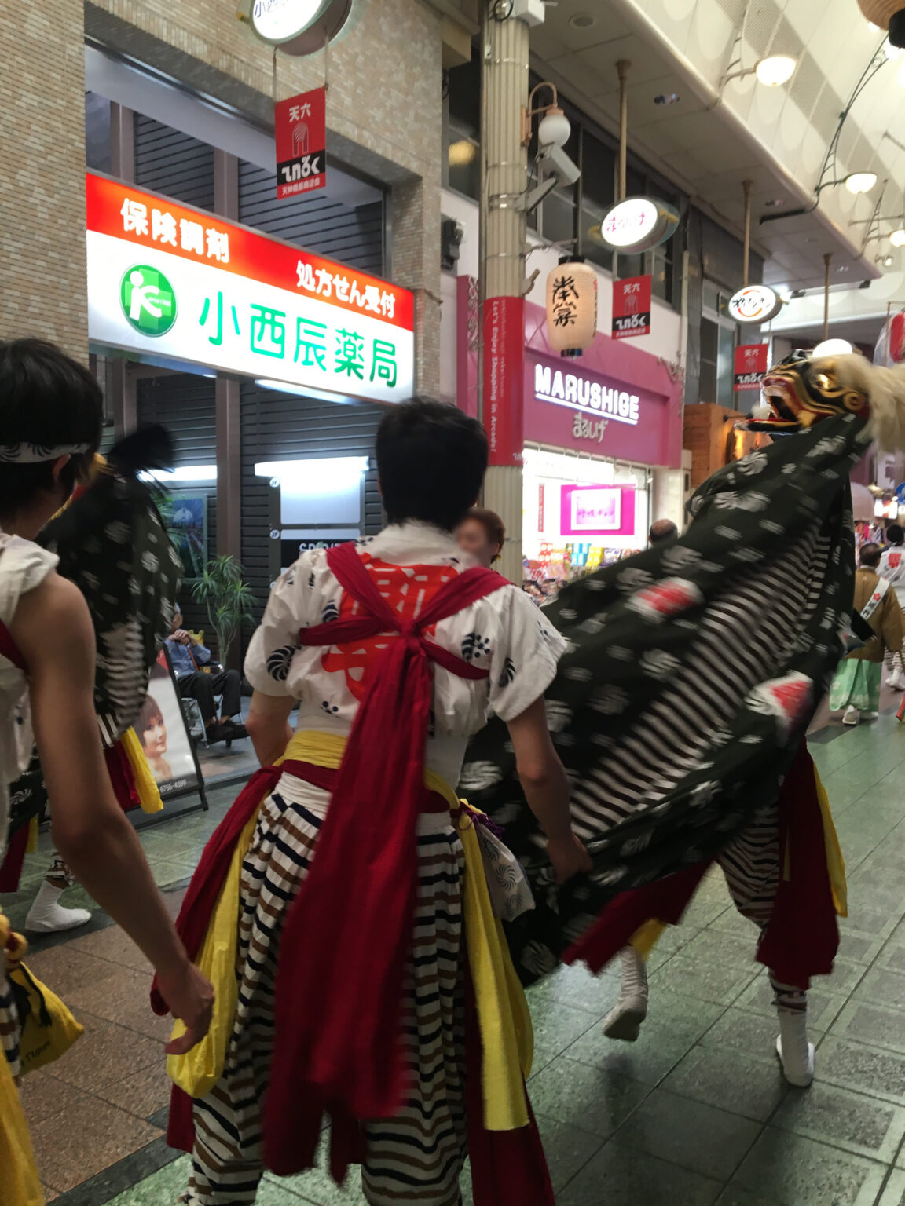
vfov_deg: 61.7
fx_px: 1011
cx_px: 452
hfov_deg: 48.2
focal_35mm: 29
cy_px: 603
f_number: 2.2
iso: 50
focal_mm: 4.15
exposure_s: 1/30
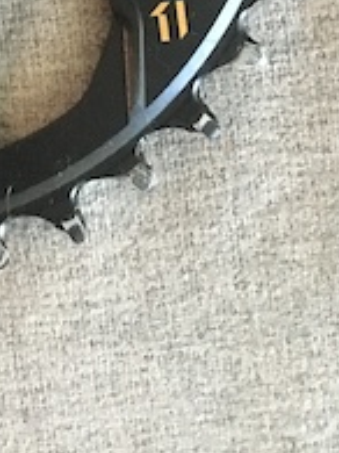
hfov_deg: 12.1
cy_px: -388
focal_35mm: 119
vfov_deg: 14.4
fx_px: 1556
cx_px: -104
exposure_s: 1/15
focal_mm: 4.15
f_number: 2.2
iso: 320
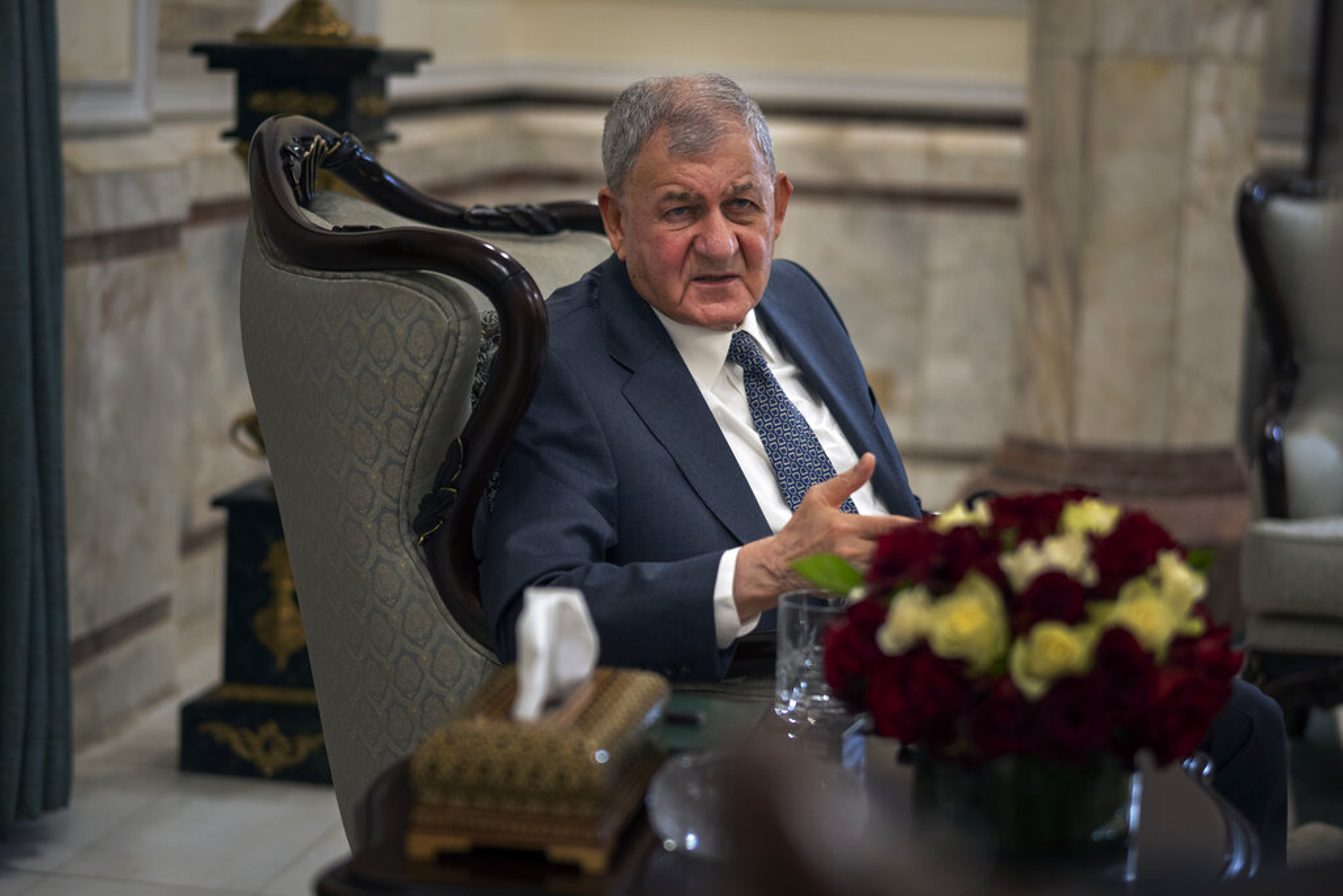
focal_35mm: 75
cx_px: 672
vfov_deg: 18.2
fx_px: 2798
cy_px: 448
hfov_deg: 27.0
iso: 400
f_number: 1.4
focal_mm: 50
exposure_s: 1/100
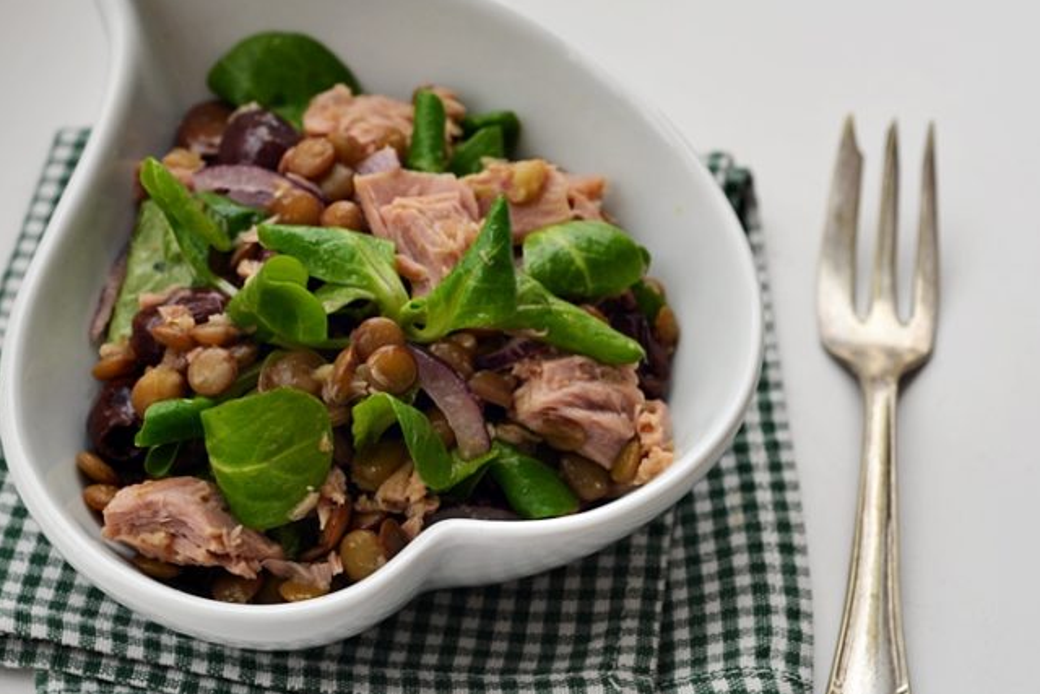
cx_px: 491
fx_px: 3121
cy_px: 302
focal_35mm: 108
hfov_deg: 18.9
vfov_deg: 12.7
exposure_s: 1/125
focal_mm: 60
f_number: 8
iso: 220
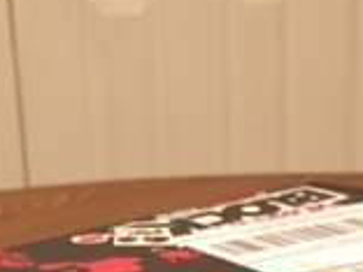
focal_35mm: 119
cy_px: 523
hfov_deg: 16.5
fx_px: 1248
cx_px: 244
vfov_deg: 11.4
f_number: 2.2
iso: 250
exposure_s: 1/15
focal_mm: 4.15
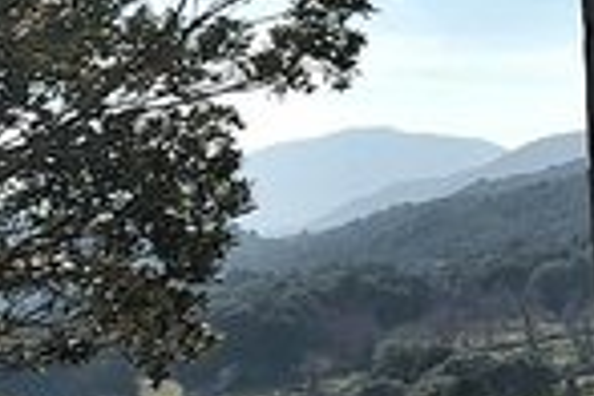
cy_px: -38
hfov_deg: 14.4
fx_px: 1567
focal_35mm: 95
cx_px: 1422
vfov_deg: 14.1
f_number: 5.6
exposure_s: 1/2500
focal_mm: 14
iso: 200
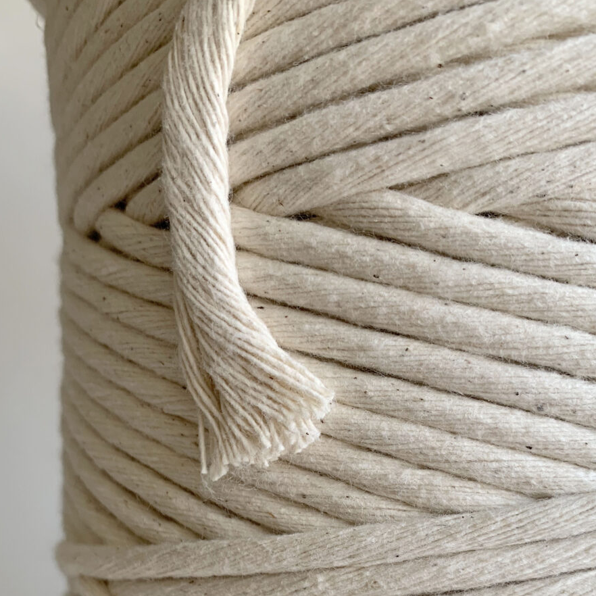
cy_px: 474
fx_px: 779
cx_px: 299
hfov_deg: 41.9
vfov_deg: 40.2
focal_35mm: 40
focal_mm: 4.25
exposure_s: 1/122
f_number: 1.8
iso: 64
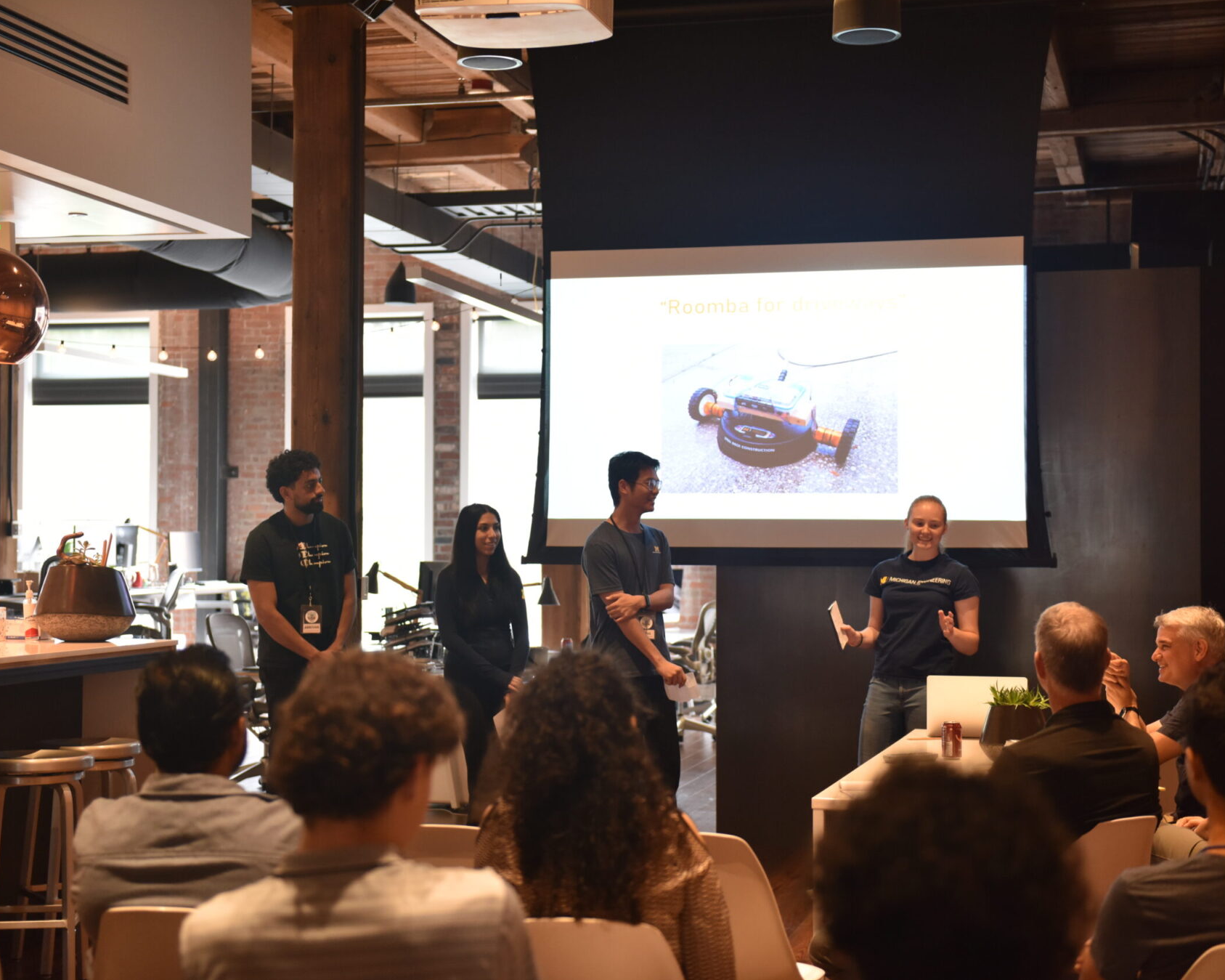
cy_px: 486
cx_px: 619
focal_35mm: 57
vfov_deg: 26.7
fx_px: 2066
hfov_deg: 33.0
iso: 1250
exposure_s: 1/125
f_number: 2.8
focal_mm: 50
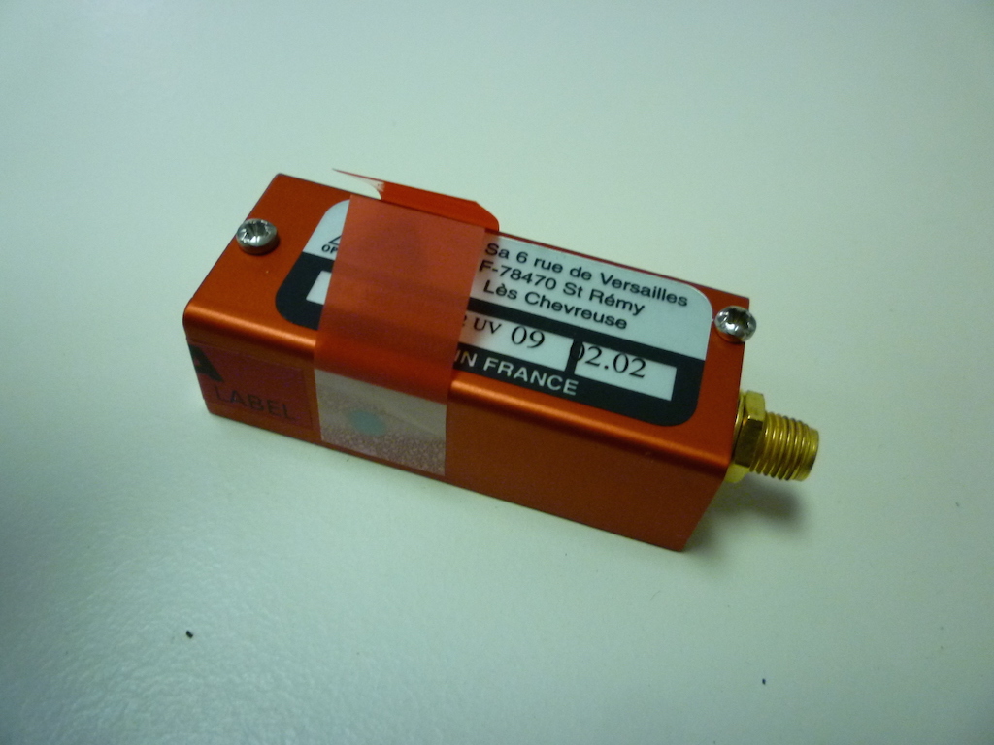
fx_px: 833
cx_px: 497
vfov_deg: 48.2
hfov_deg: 61.7
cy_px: 372
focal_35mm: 29
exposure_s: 1/30
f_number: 3.3
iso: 400
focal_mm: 5.2
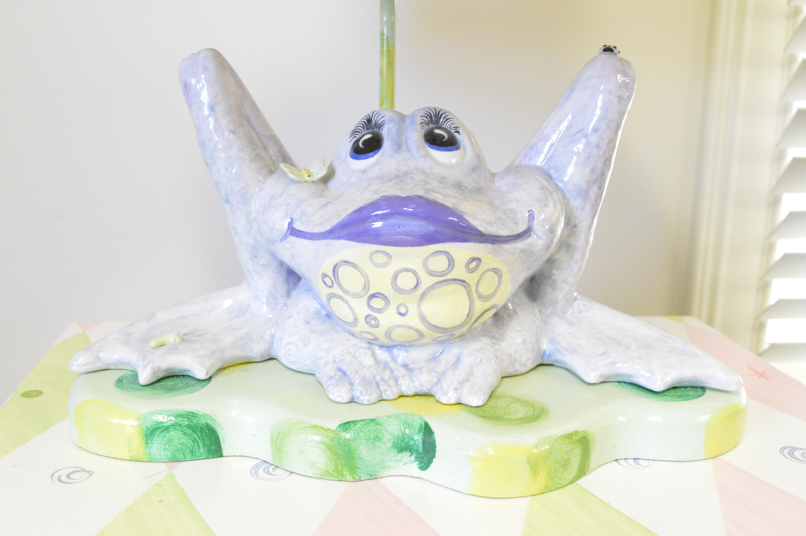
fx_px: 872
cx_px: 403
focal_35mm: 39
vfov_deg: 34.1
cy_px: 268
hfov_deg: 49.6
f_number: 6.3
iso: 6400
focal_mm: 26
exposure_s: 1/50
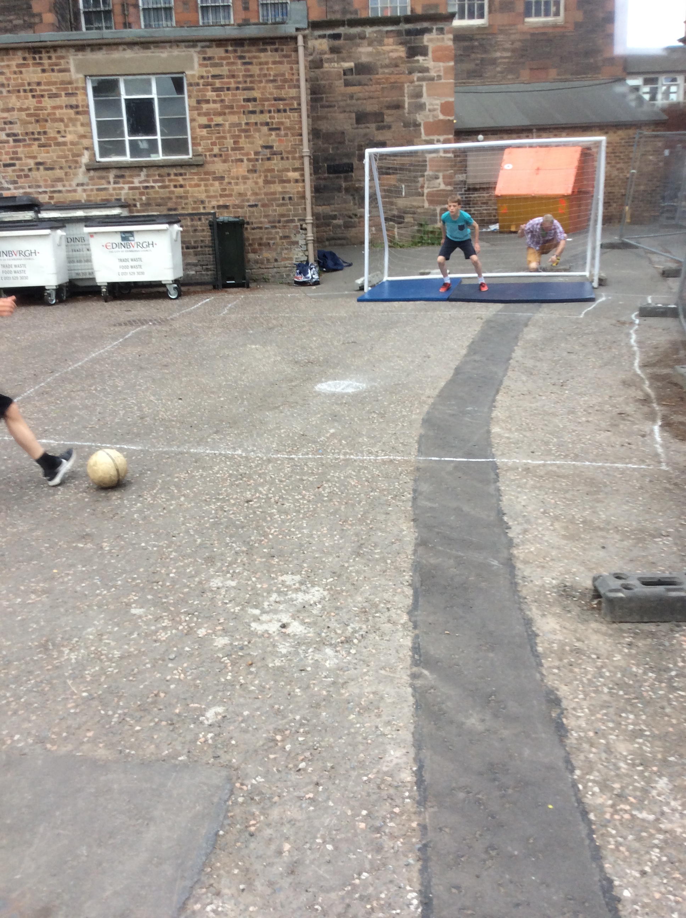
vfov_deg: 56.9
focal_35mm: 32
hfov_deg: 44.1
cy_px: 459
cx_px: 343
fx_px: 848
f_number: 2.4
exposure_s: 1/235
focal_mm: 3.3
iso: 32
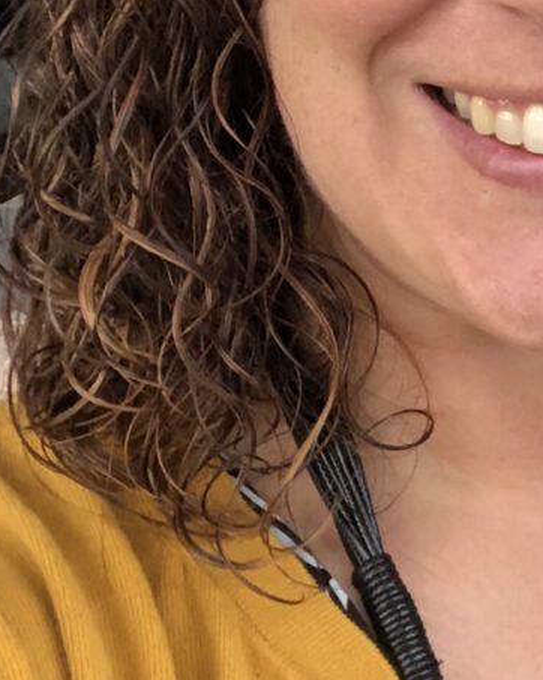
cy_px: -26
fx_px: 2131
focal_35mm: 106
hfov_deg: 13.9
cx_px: 716
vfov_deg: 17.6
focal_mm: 2.87
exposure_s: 1/120
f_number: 2.2
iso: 125
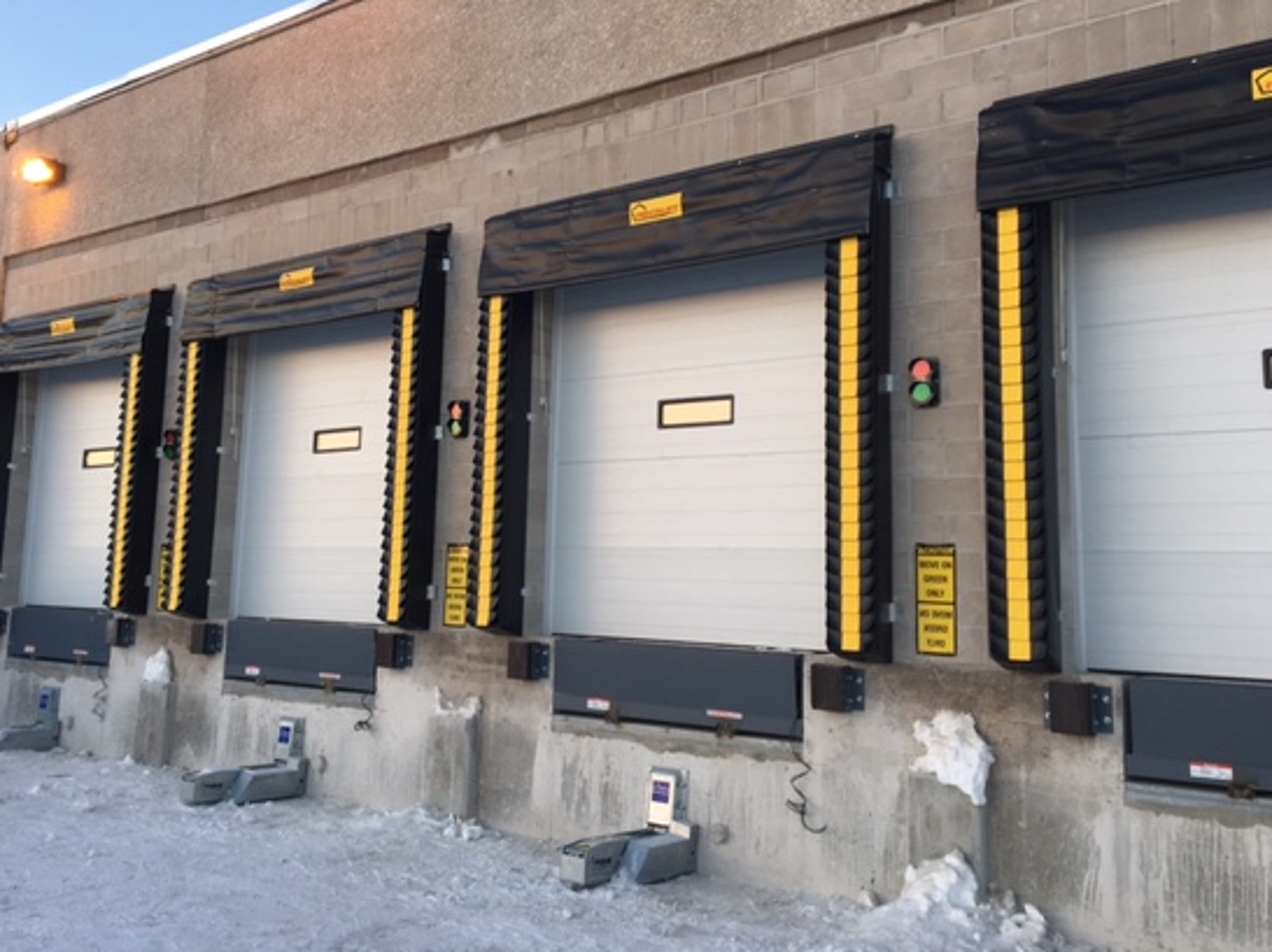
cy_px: 412
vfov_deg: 41.7
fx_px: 1249
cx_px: 561
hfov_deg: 53.8
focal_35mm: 34
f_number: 2.2
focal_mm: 4.15
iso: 25
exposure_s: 1/60
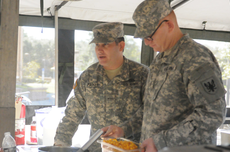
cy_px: 94
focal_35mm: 78
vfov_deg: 17.4
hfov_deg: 25.9
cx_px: 86
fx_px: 498
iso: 3200
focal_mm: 38
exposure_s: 1/3200
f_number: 2.8
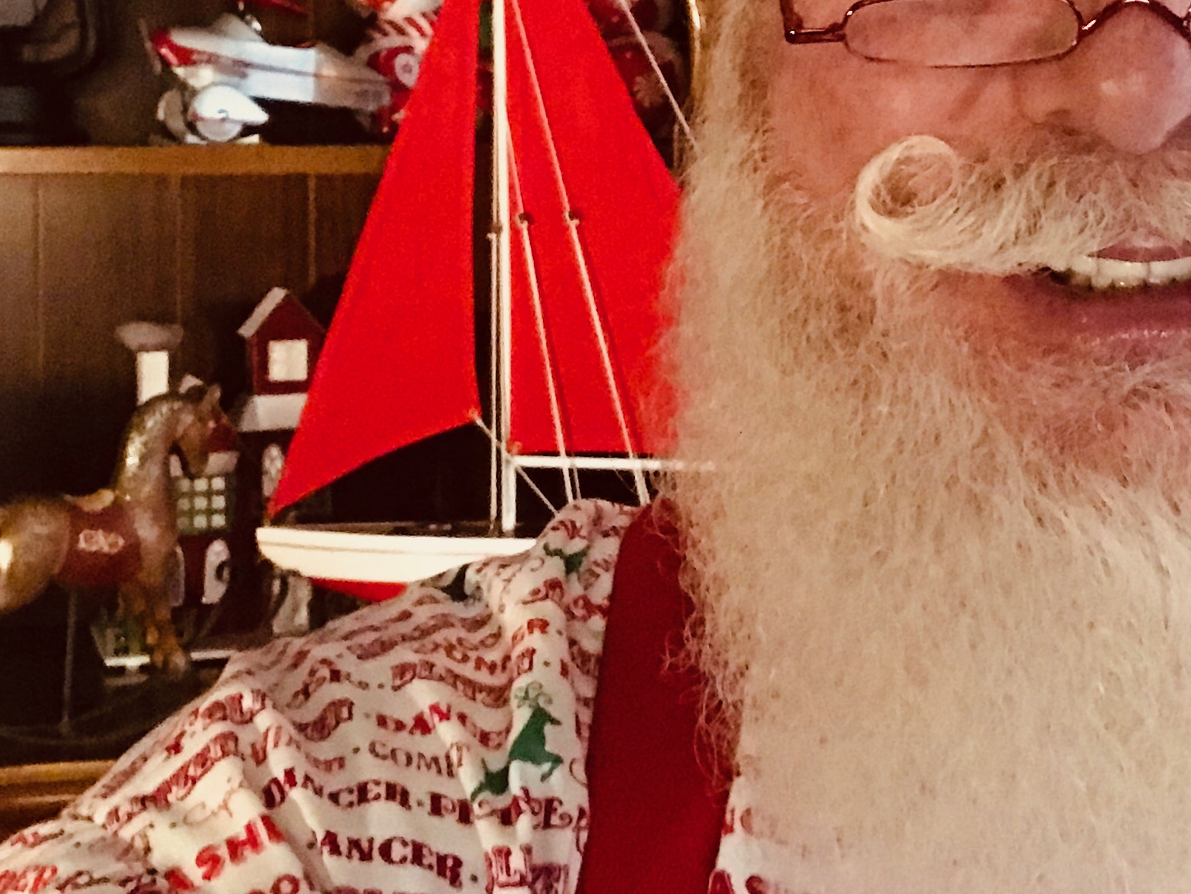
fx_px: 2203
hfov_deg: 30.1
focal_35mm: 64
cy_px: 204
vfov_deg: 22.7
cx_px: 773
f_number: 2.2
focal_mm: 2.87
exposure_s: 1/15
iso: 400
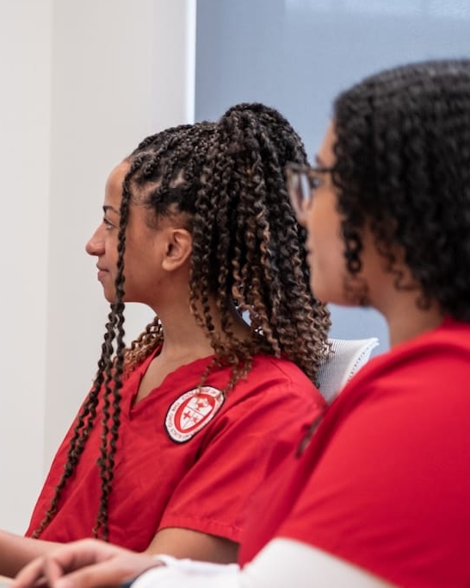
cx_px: -88
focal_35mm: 105
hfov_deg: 14.2
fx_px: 1825
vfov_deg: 18.3
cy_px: 353
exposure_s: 1/200
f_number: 2
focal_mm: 35
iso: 800
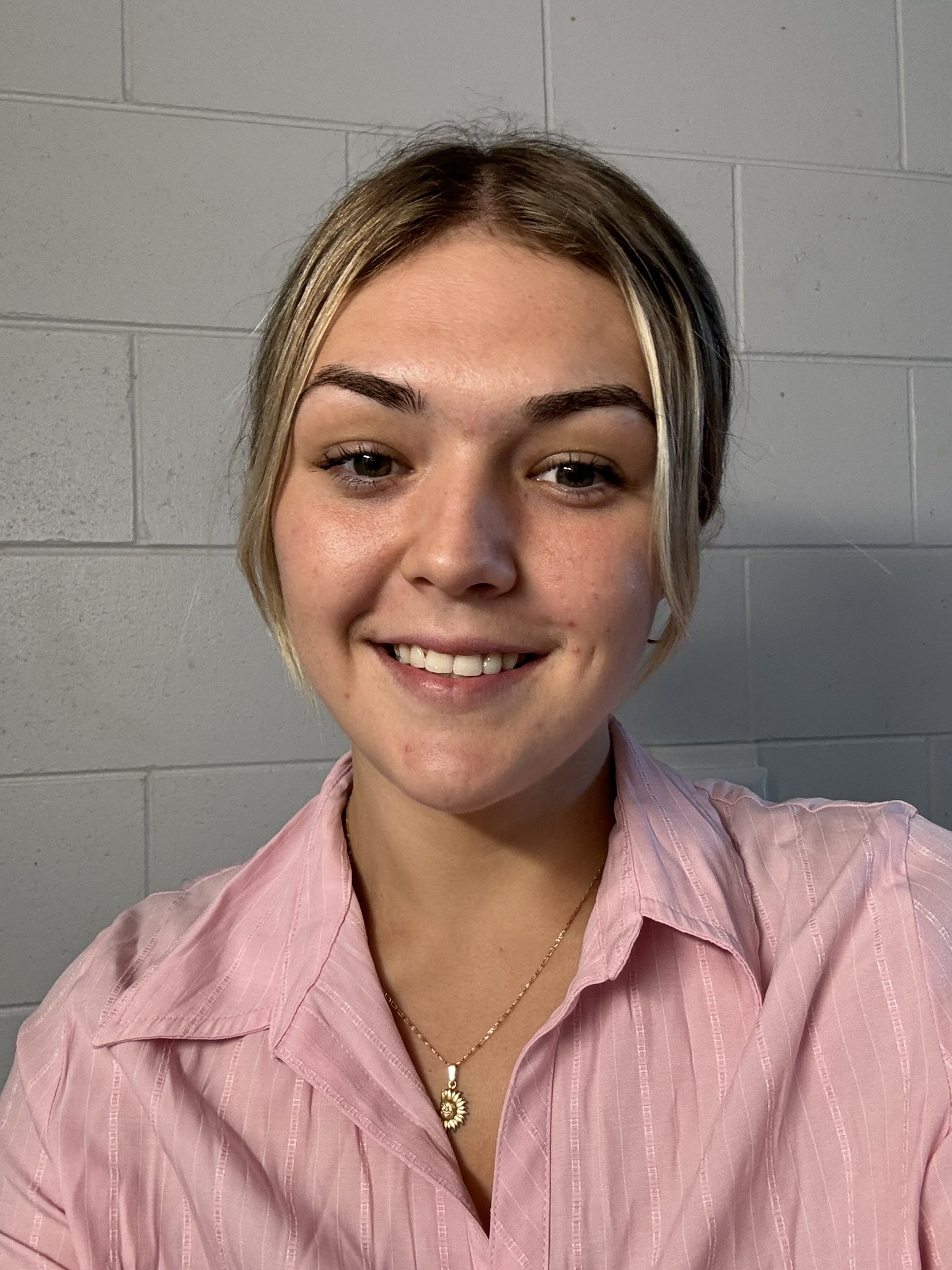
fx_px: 1100
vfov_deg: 60.0
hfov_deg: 46.8
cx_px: 476
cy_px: 635
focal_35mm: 30
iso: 125
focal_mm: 2.69
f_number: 1.9
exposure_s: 1/50
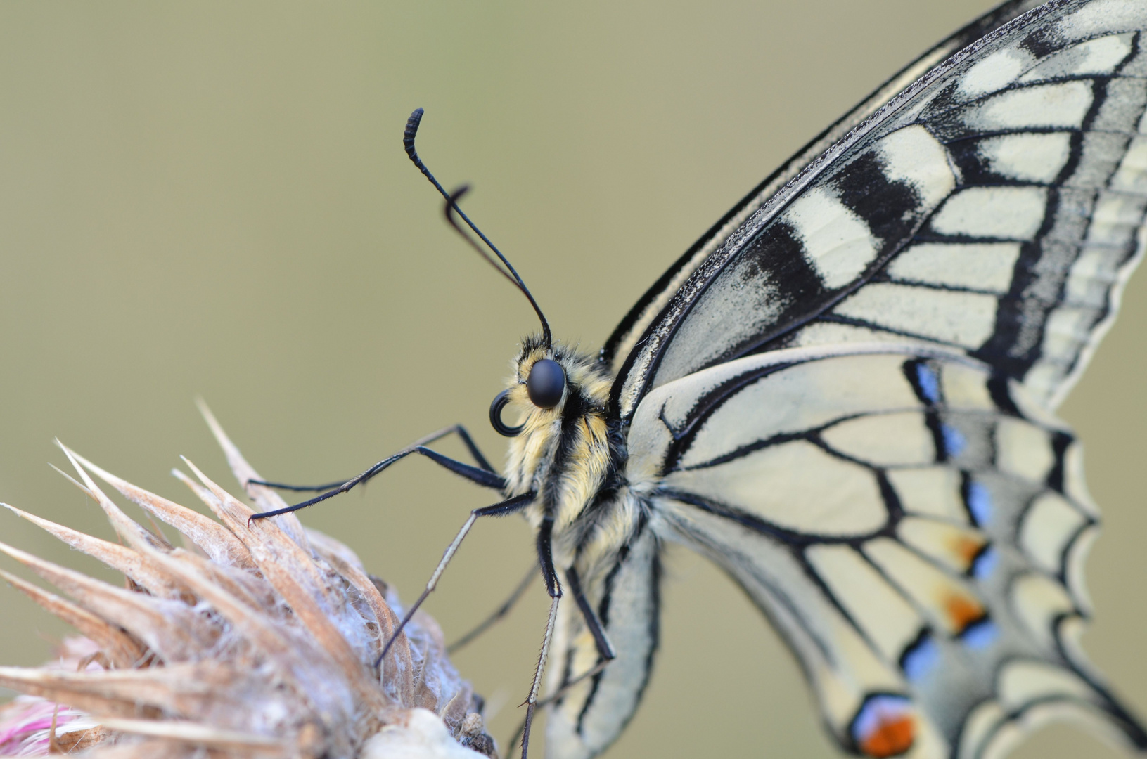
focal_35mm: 158
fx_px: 5007
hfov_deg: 13.1
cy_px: 380
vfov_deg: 8.7
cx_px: 574
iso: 360
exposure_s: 1/125
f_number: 8
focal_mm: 105
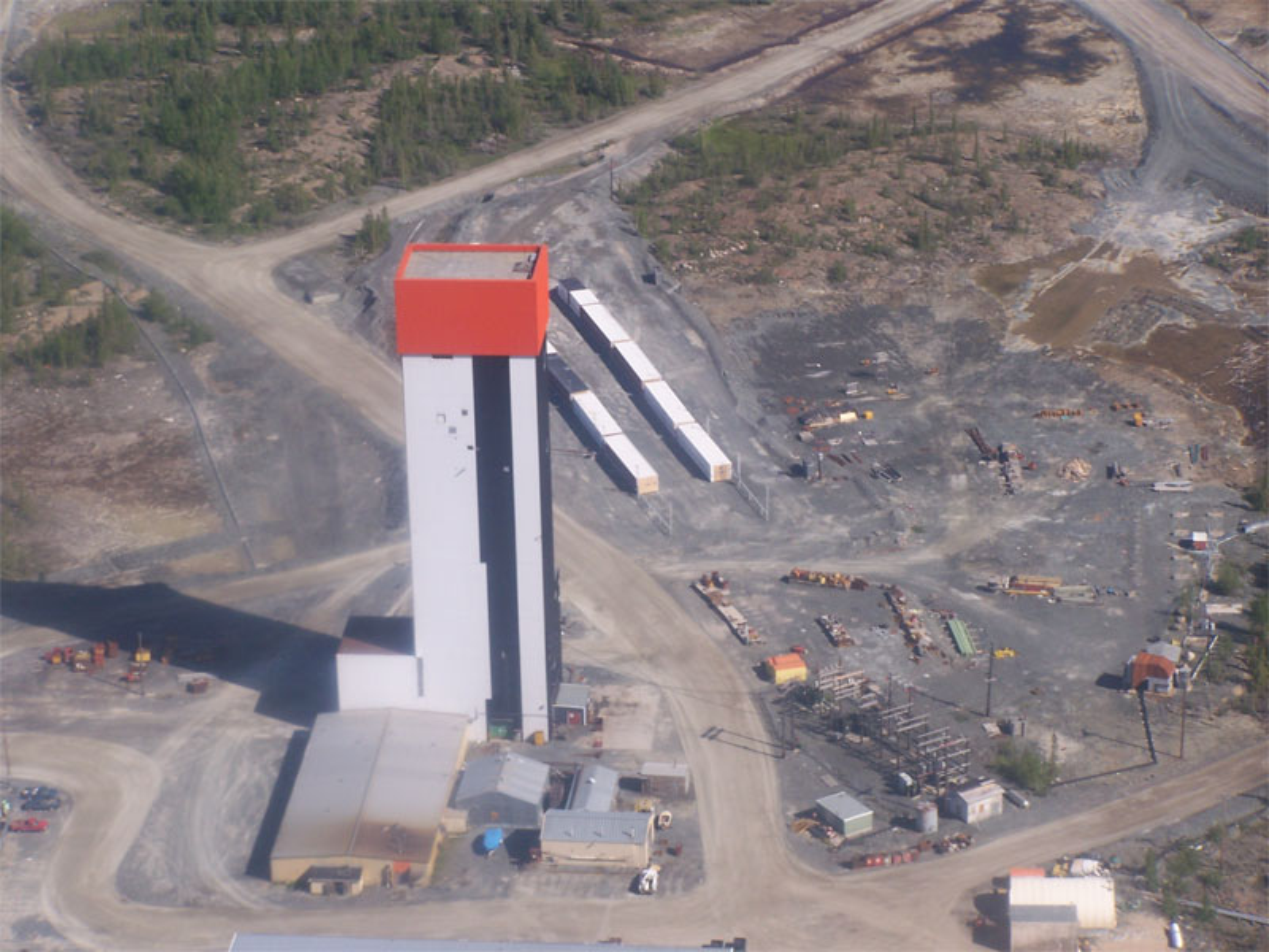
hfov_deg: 15.4
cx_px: 634
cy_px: 476
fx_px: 4692
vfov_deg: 11.6
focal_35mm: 128
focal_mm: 21.2
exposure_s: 1/800
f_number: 4.5
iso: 80
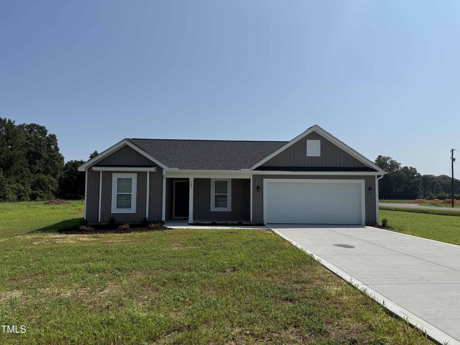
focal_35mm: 24
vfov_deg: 56.8
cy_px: 172
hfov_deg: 71.6
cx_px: 230
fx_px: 319
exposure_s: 1/9091
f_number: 1.78
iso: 80
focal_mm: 6.76
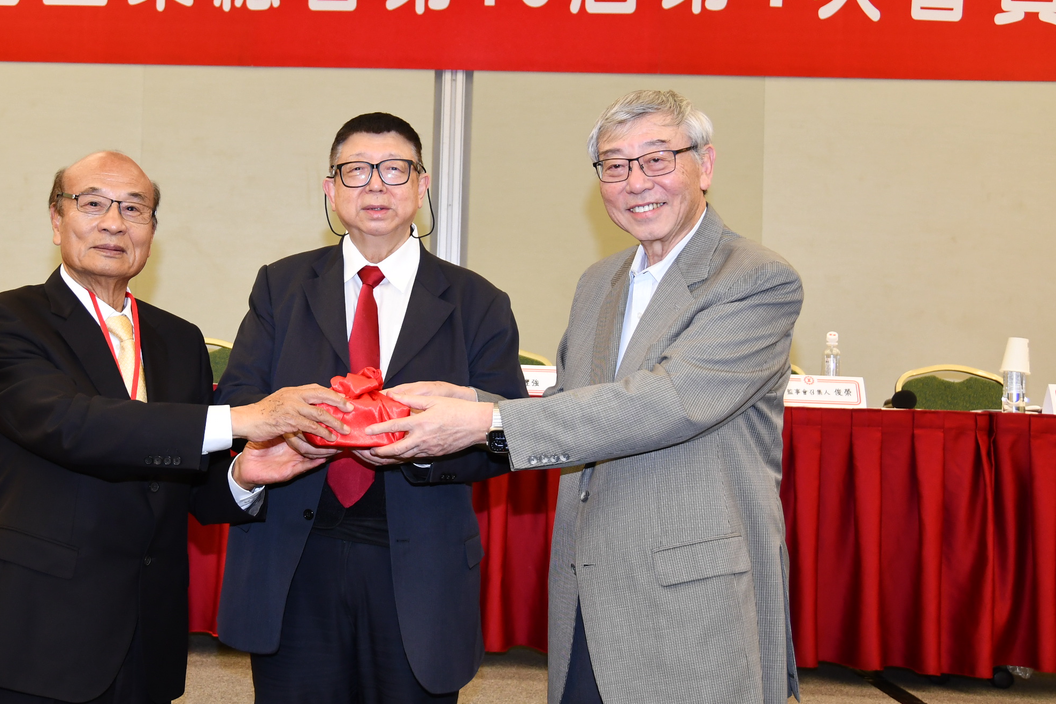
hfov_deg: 35.8
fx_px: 1613
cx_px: 331
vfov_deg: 24.6
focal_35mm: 55
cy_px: 307
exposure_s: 1/60
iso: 560
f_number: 4
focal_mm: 26
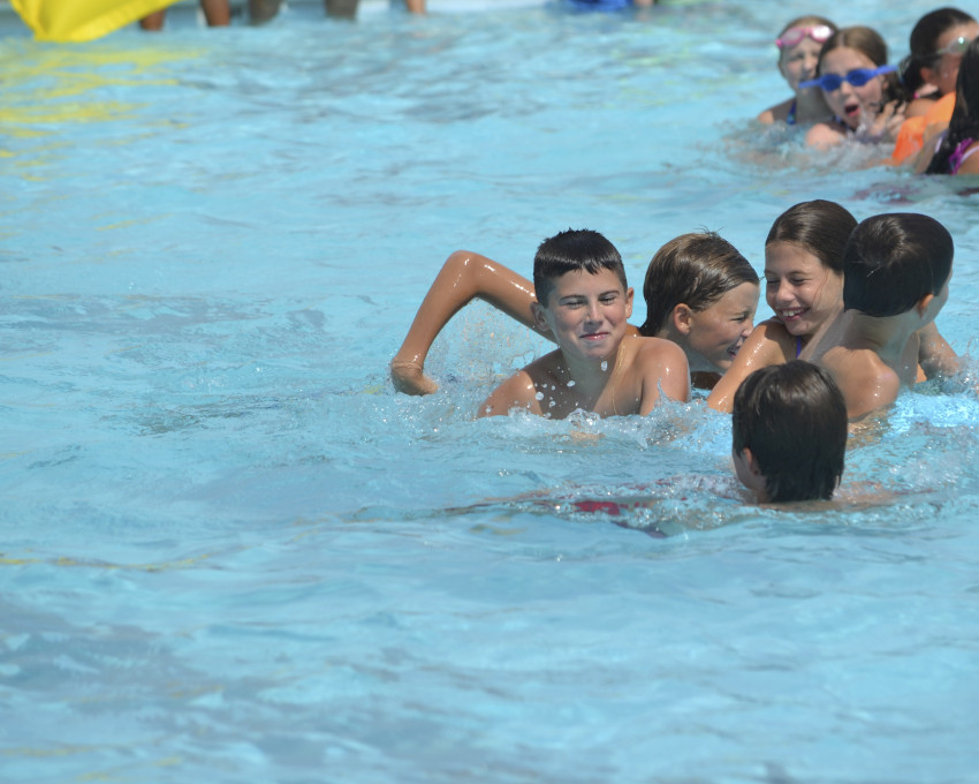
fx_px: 10808
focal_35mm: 373
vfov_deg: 4.2
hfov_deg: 5.2
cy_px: 392
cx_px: 544
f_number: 6.3
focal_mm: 220
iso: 100
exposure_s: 1/640
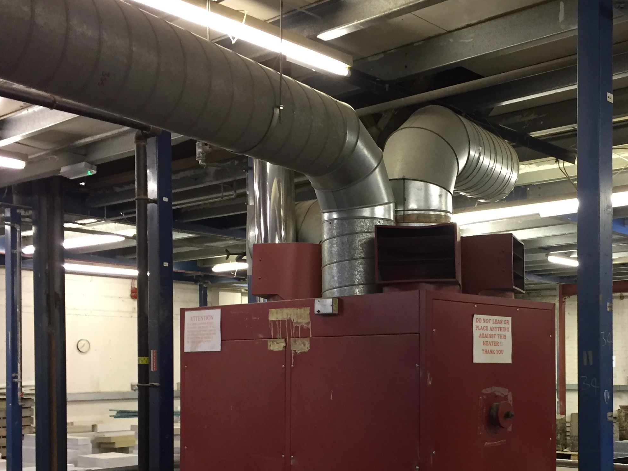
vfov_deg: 29.7
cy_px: 359
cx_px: 420
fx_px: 871
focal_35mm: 48
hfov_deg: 39.2
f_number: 2.2
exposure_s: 1/33
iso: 160
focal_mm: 4.15
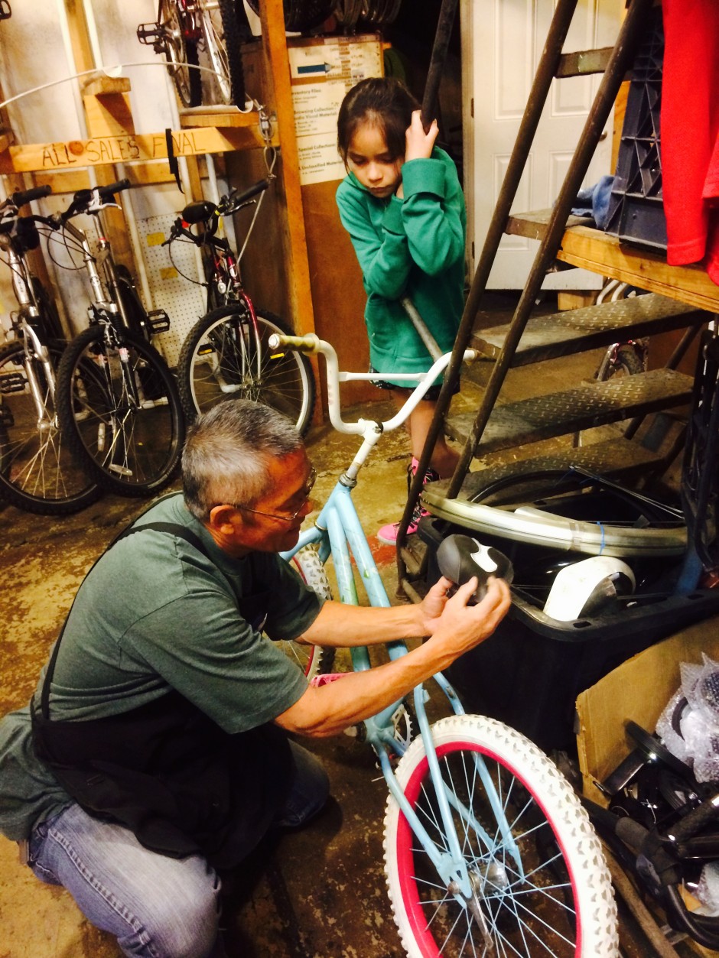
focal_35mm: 29
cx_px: 360
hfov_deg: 48.2
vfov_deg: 61.7
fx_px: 803
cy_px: 479
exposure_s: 1/20
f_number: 2.2
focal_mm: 4.15
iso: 250
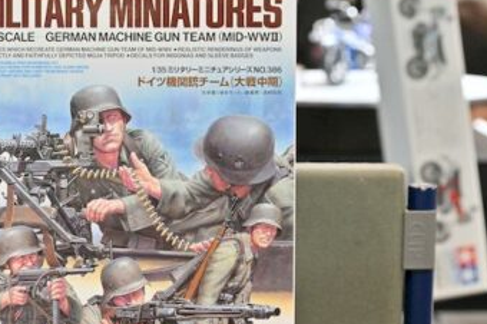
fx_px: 1838
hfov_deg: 15.0
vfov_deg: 10.0
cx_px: 127
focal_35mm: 136
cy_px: 277
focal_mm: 74
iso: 1400
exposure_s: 1/80
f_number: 8
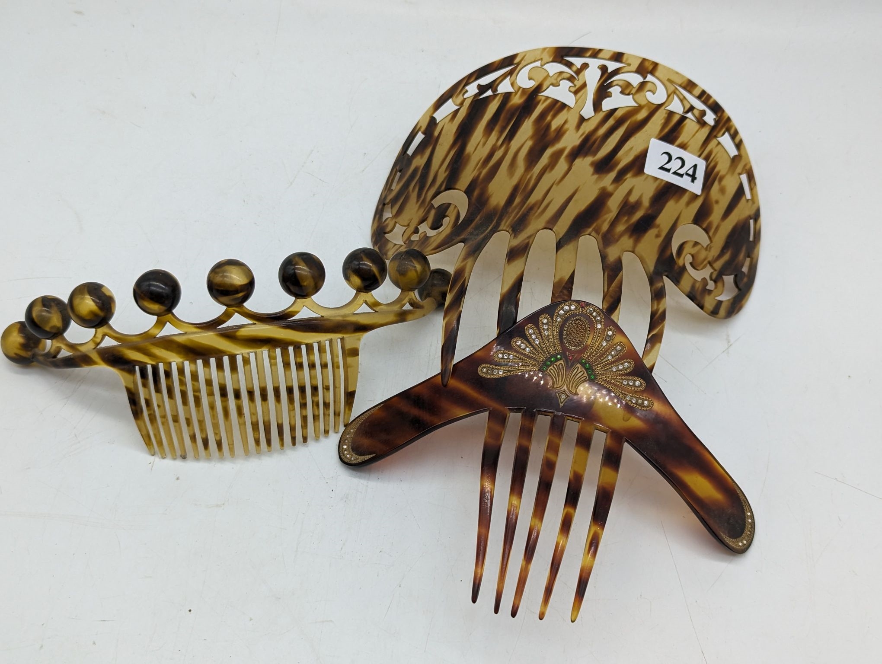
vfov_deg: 30.3
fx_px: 1225
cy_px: 332
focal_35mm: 48
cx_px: 441
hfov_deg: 39.6
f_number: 1.85
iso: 56
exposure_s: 1/207
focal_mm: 6.81
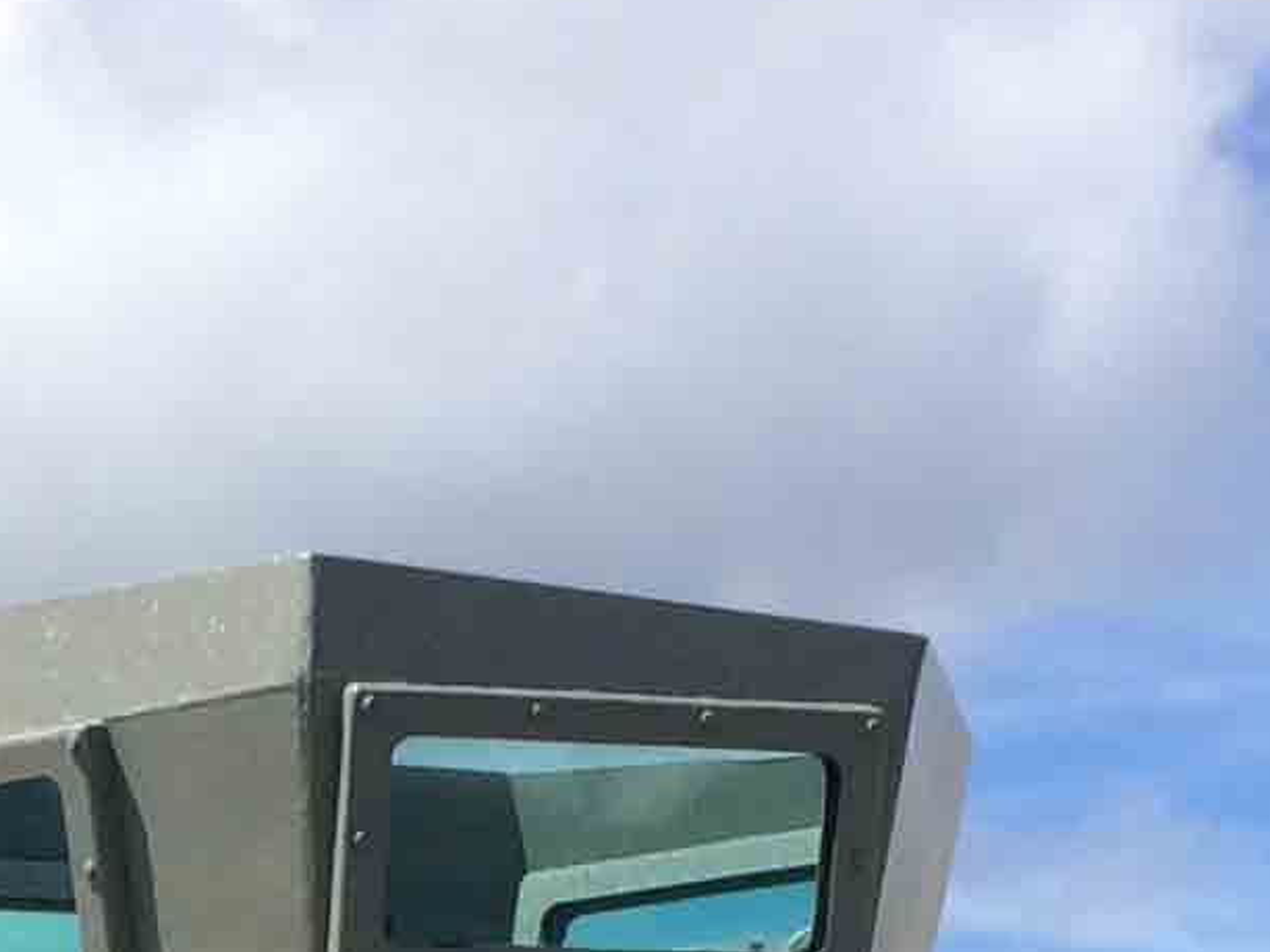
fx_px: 5870
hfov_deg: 12.2
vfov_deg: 8.5
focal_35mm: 160
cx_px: 25
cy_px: 2308
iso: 40
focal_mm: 4.12
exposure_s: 1/2415
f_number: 2.2
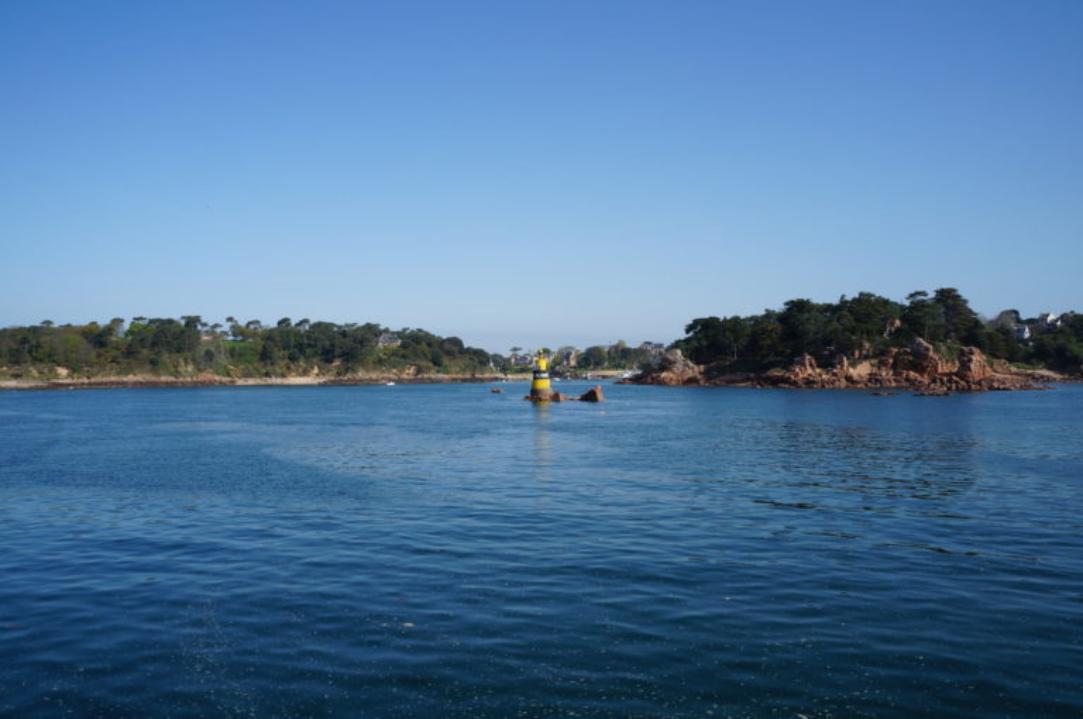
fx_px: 811
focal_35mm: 27
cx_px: 542
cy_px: 360
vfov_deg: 47.8
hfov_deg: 67.4
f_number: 13
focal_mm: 18
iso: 200
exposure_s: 1/320
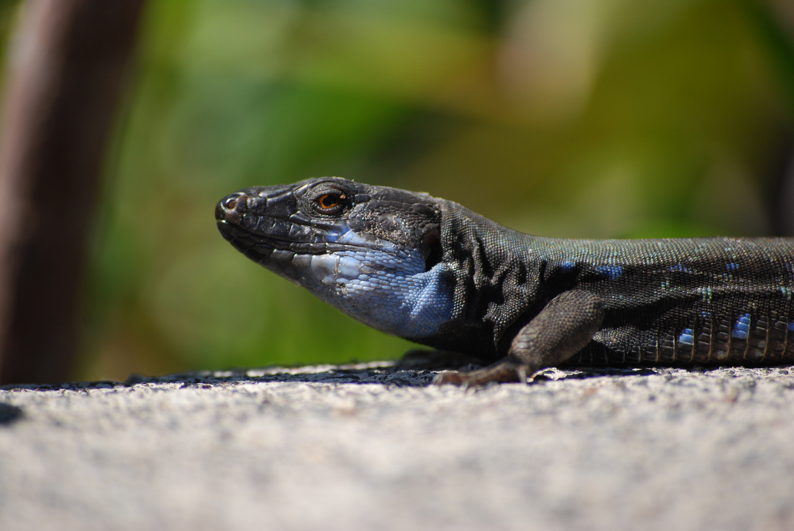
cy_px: 266
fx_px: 6625
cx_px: 397
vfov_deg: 4.6
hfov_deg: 6.9
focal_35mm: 300
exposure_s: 1/500
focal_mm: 200
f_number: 5.6
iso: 200
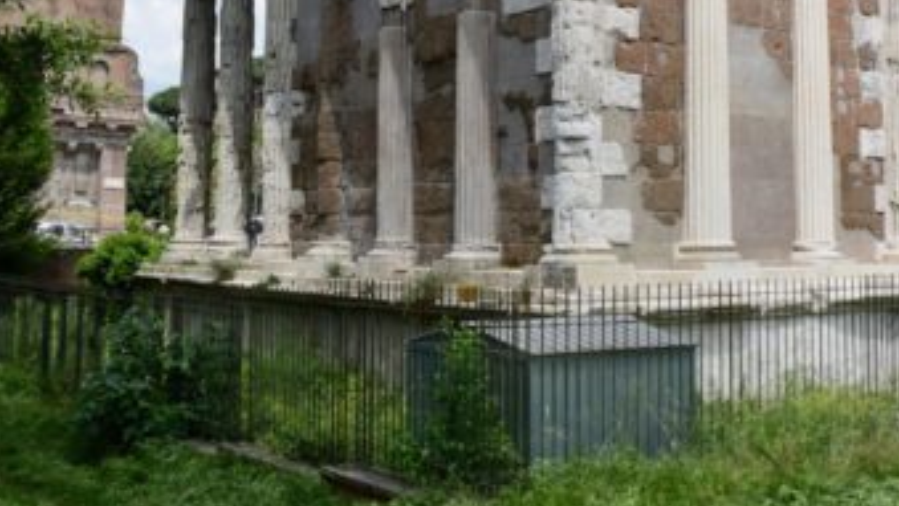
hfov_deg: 41.0
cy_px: 40
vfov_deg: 23.3
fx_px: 1192
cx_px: 562
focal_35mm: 50
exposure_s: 1/800
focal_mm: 10
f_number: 5
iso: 160
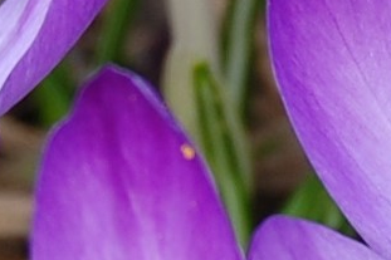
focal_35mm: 558
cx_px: 734
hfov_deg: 3.7
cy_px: -66
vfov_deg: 2.5
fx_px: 6061
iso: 200
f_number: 7.1
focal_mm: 55
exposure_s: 1/200
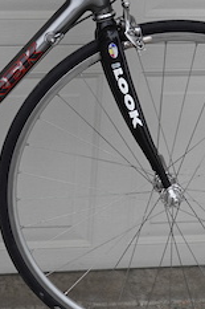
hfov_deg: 10.6
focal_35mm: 127
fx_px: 1086
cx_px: -49
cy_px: 79
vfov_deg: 16.1
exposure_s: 1/250
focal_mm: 13.84
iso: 100
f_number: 4
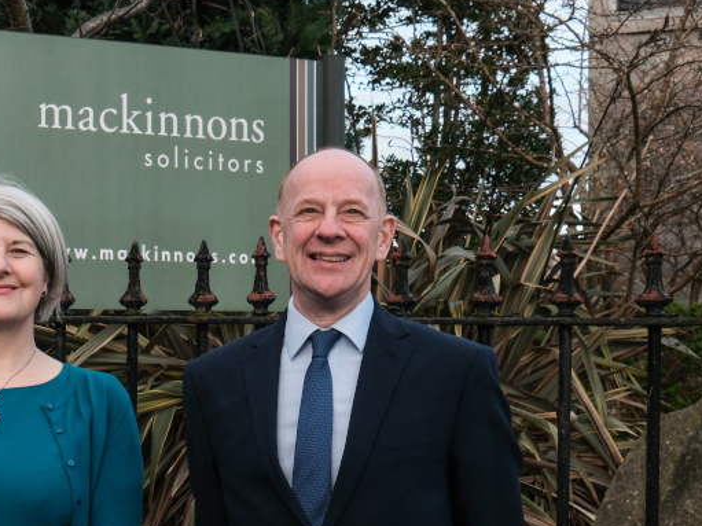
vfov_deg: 18.5
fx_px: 1602
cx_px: 32
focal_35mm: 79
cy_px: 409
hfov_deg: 23.8
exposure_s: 1/80
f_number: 11
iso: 800
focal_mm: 27.9
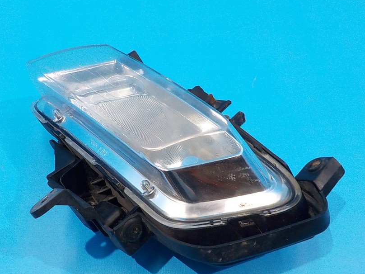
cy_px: 160
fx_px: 401
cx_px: 180
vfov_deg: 37.6
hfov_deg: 49.0
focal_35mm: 38
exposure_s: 1/30
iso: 250
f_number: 3.3
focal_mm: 4.1
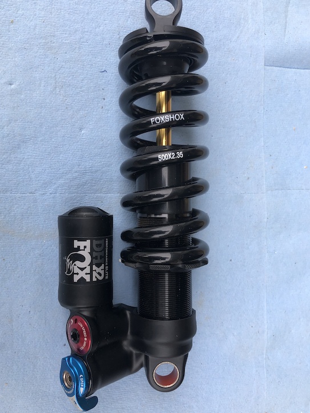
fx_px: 370
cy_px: 201
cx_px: 144
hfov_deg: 45.4
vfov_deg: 58.3
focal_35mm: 31
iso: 20
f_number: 1.8
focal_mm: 4
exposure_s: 1/265
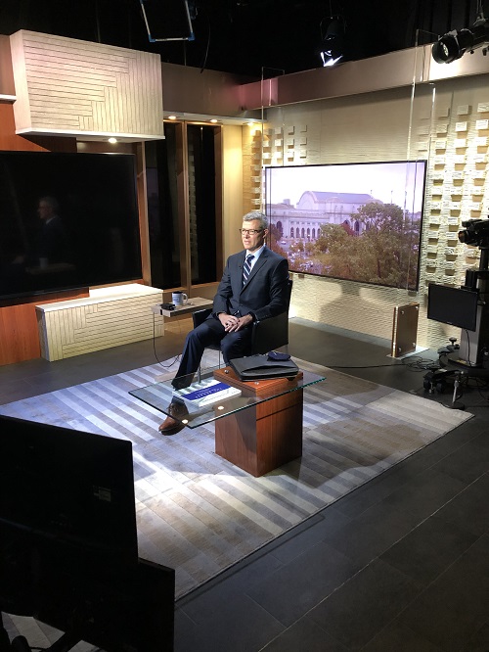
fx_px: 527
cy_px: 326
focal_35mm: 28
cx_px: 244
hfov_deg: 49.8
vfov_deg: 63.4
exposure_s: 1/9
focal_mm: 3.99
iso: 100
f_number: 1.8
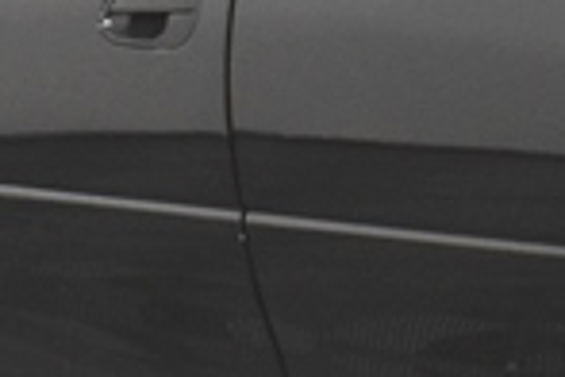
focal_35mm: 260
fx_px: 4088
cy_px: 129
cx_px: 1284
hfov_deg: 7.5
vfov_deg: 5.3
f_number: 7.1
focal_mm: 25
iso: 1600
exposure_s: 1/200
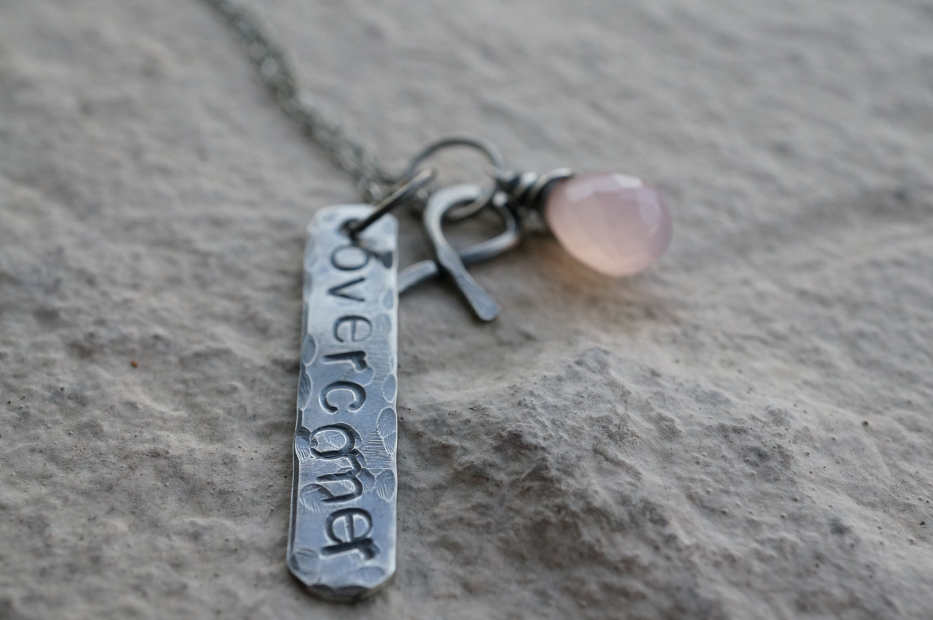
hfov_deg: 43.6
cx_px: 466
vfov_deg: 29.8
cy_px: 310
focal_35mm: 45
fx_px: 1165
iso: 1000
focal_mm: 30
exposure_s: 1/60
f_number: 8
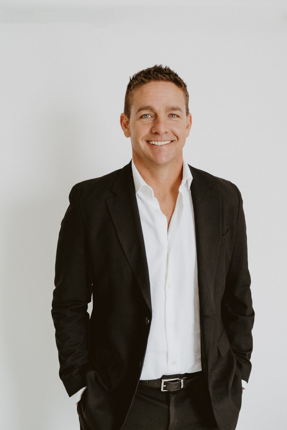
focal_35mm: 41
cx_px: 144
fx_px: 490
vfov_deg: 47.4
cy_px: 215
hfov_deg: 32.6
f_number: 2.8
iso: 800
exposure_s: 1/320
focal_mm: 27.4
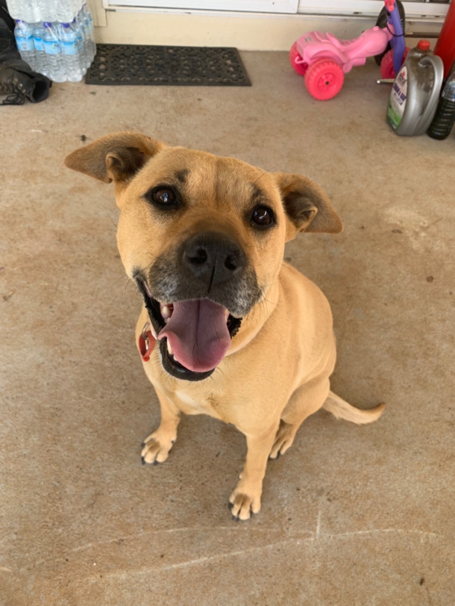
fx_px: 456
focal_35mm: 26
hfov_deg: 53.1
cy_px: 303
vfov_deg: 67.3
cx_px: 228
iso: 25
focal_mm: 4.25
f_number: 1.8
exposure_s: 1/168
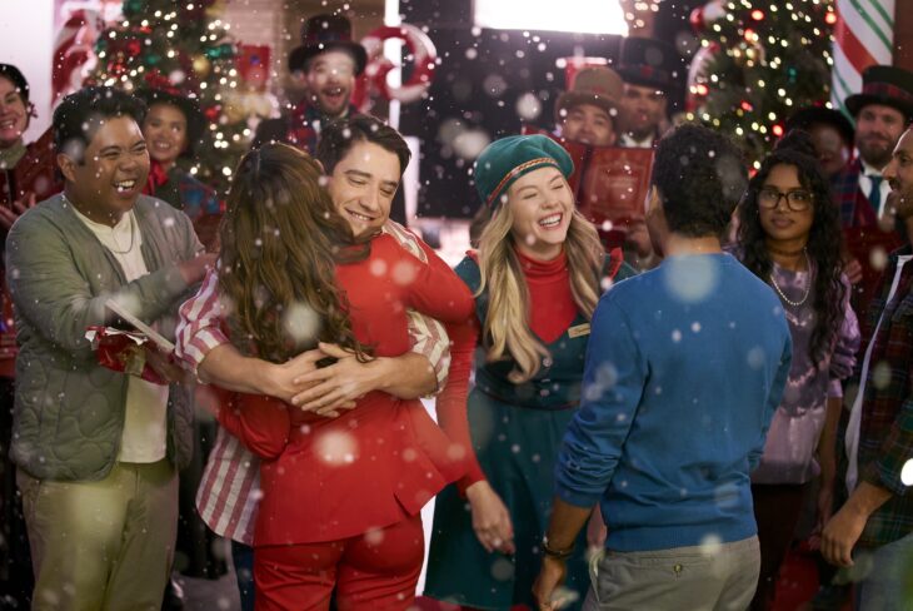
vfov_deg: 19.5
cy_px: 306
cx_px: 456
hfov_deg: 28.8
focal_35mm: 70
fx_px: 1777
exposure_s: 1/125
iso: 2500
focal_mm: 70
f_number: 2.8
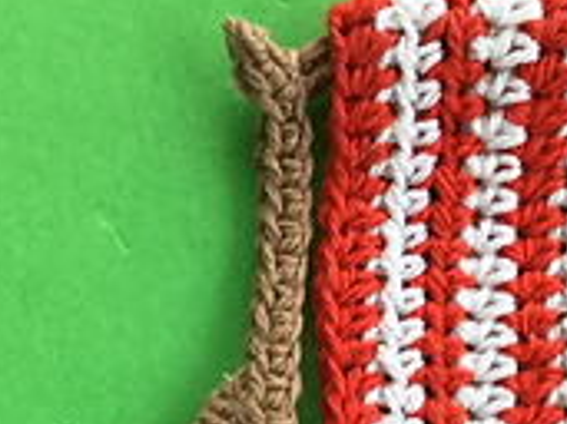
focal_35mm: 116
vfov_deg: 12.3
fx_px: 1899
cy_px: 593
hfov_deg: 16.9
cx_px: 424
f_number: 2.4
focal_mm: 3.3
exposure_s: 1/33
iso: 25
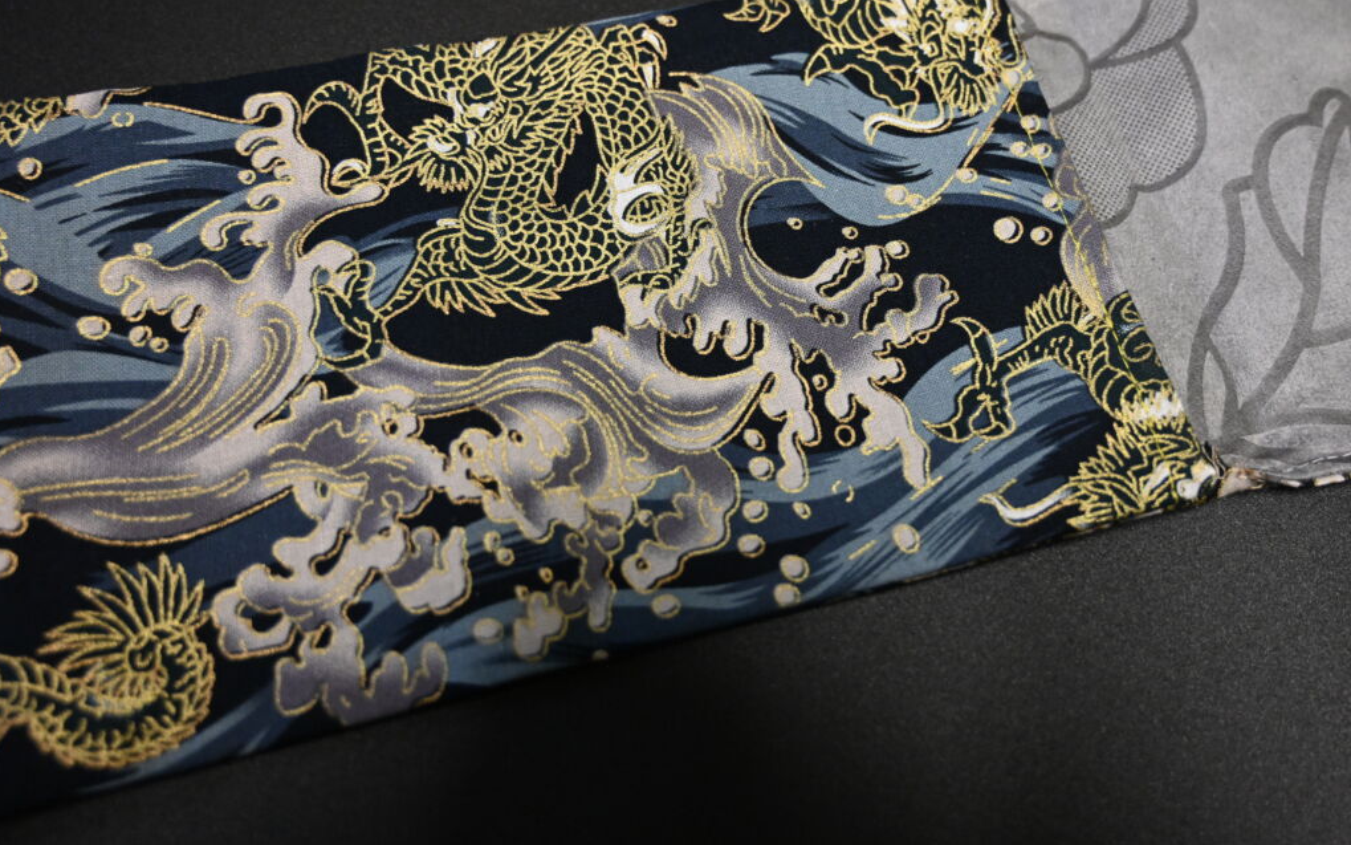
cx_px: 789
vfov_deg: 40.9
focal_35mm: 31
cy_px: 328
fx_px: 1127
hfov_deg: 61.5
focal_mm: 25.5
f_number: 4
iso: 3200
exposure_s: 1/100
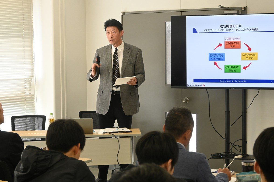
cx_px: 156
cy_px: 96
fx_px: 517
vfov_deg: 20.0
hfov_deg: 29.6
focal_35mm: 68
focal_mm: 38
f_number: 5.6
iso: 800
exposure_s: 1/125
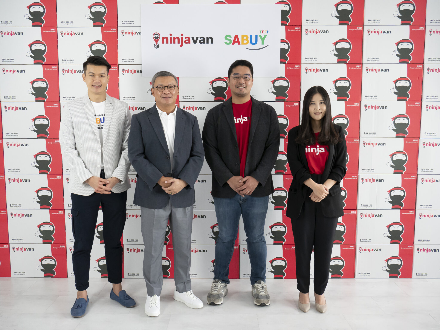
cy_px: 165
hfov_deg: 54.0
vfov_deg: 41.8
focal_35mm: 34
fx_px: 432
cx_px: 220
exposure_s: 1/60
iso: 1600
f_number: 5.6
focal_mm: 17
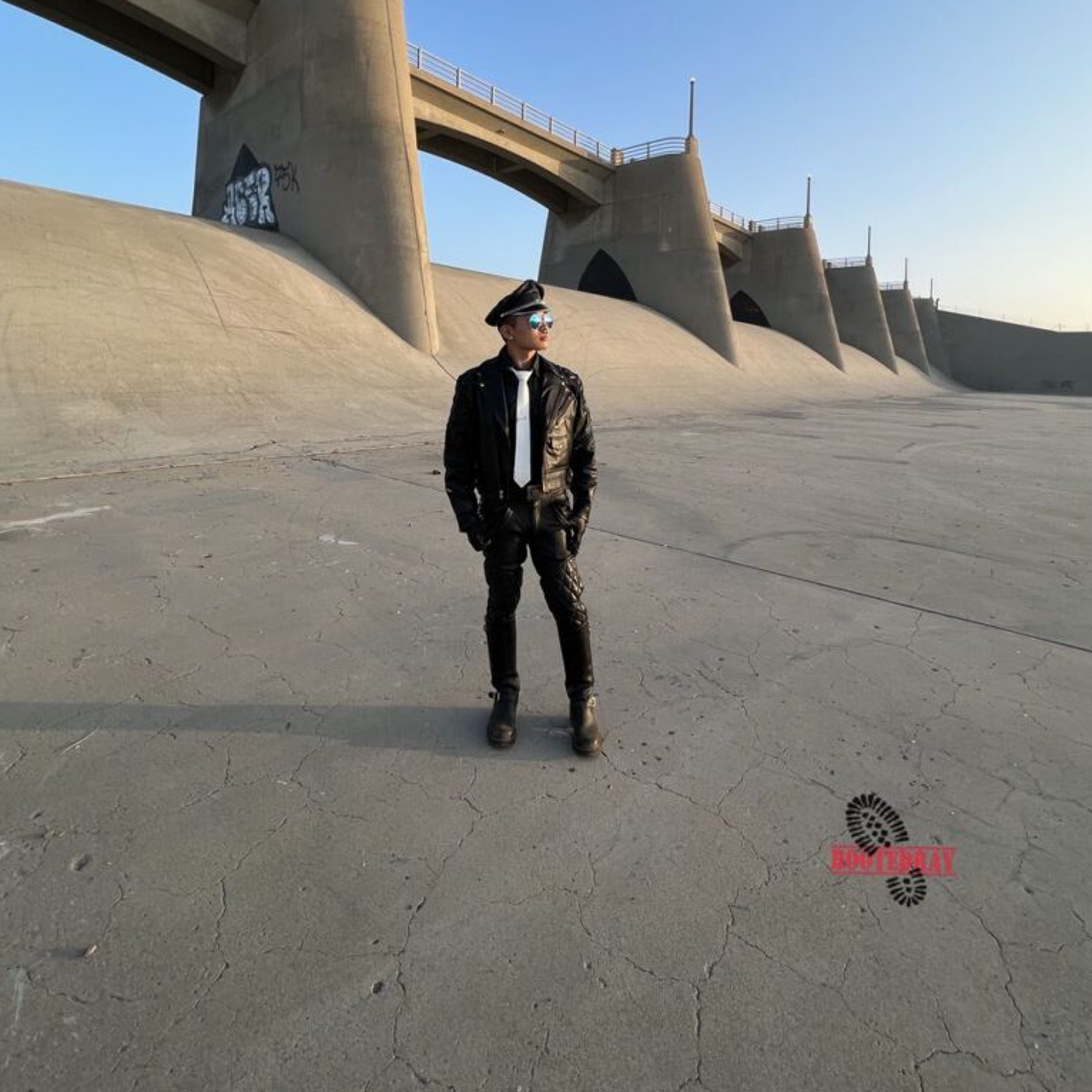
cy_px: 378
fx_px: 571
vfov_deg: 84.8
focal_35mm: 16
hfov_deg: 87.4
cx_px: 555
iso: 32
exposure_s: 1/401
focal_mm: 1.57
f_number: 1.8
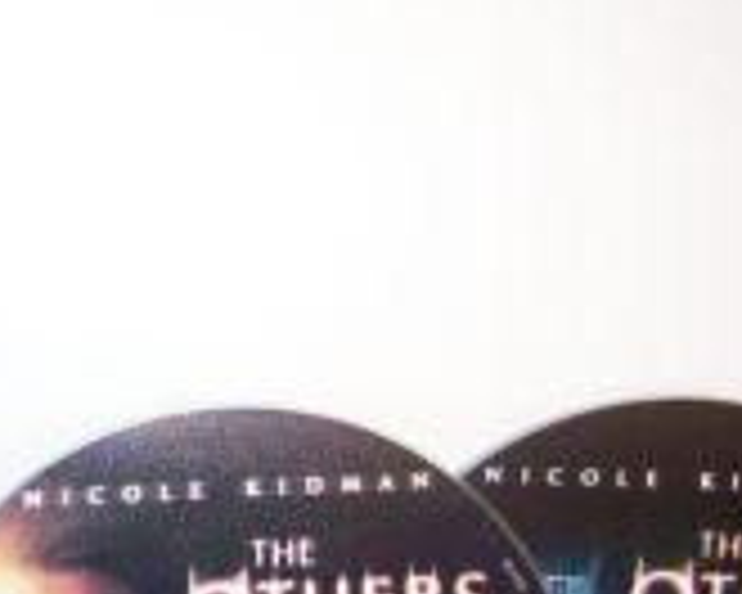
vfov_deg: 15.5
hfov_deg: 18.9
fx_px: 2152
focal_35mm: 98
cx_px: -27
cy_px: 522
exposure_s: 1/45
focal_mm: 6.2
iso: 160
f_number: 2.8
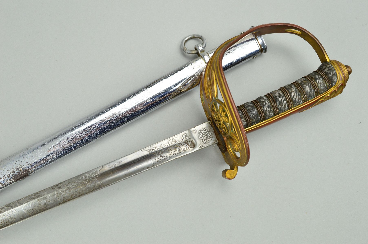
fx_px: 398
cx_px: 184
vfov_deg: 34.1
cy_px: 122
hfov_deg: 49.6
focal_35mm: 39
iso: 400
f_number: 10
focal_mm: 26
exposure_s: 1/30
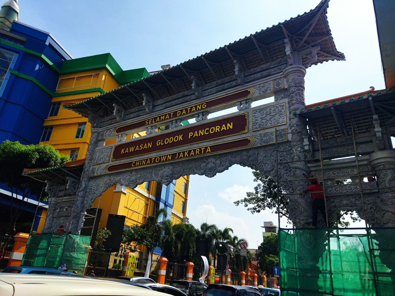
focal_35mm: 27
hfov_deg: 65.3
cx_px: 198
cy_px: 148
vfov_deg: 51.4
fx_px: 308
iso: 101
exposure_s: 1/8638
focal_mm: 4.71
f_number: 1.79
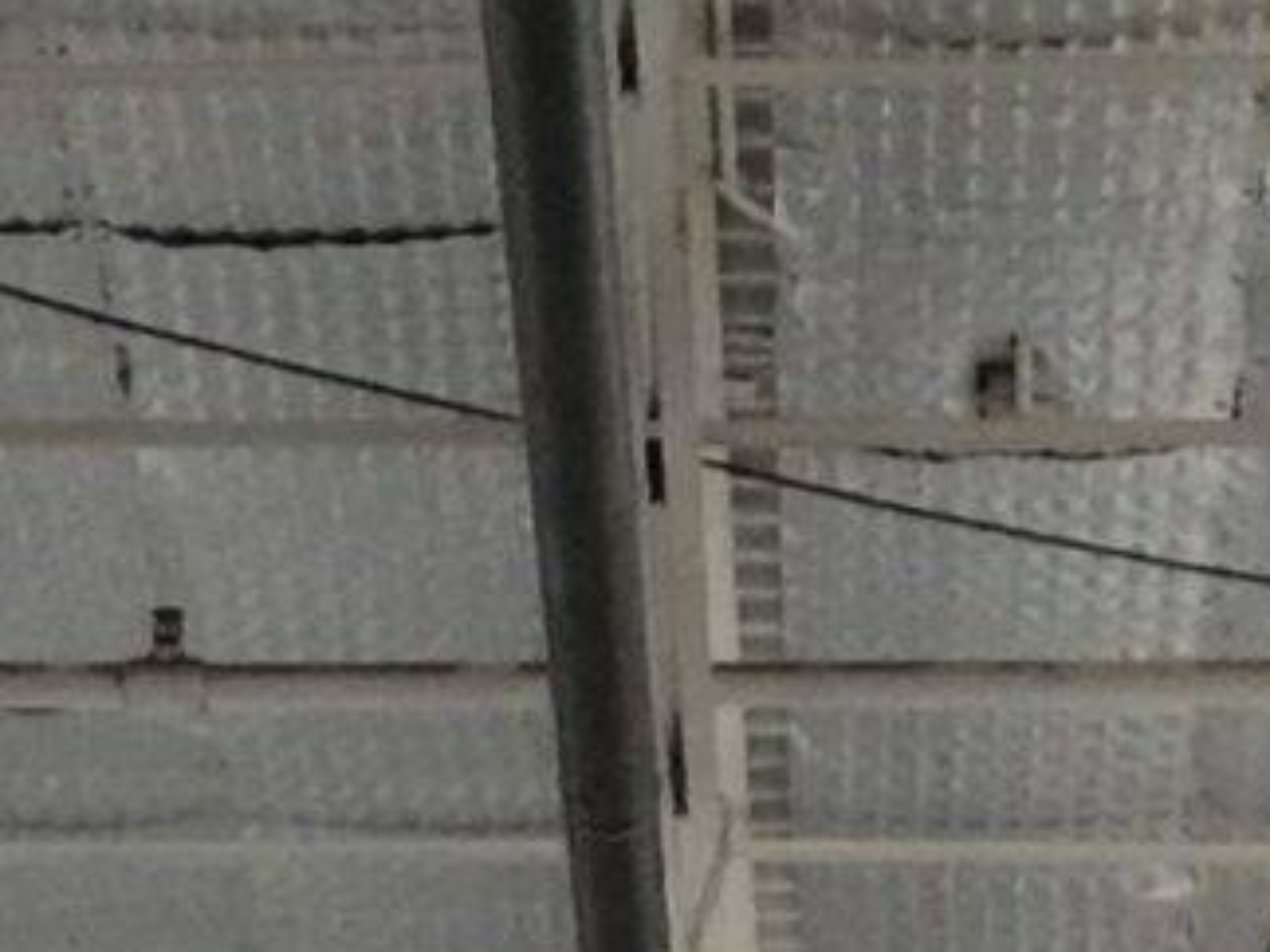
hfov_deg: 8.6
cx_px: 189
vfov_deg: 6.4
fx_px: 8435
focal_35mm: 230
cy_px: -382
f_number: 2.2
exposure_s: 1/4
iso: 100
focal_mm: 4.15
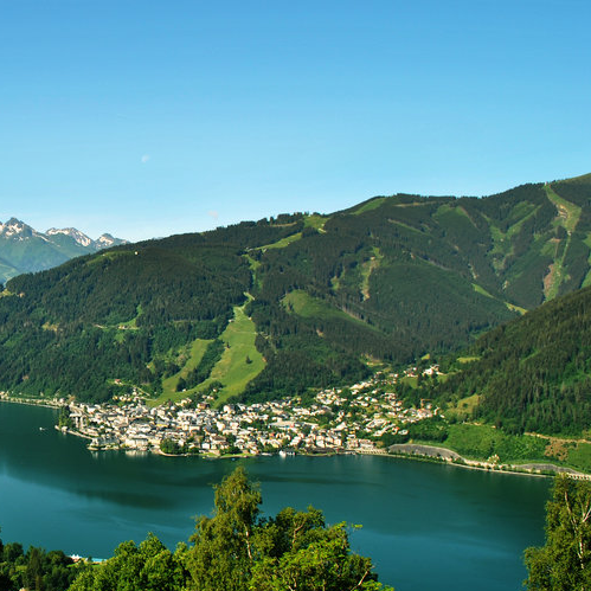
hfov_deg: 33.8
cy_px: 311
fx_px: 889
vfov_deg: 36.8
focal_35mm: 46
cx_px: 8
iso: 100
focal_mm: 18
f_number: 7.1
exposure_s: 1/200
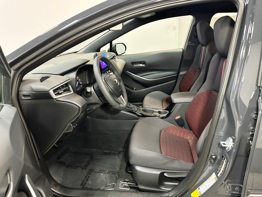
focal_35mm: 25
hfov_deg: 69.4
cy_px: 100
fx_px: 189
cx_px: 130
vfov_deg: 54.9
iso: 1000
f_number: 1.78
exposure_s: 1/40
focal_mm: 6.86
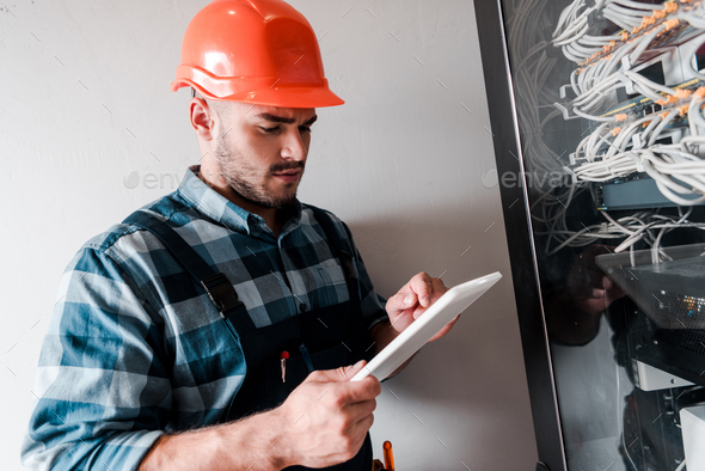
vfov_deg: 53.2
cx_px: 352
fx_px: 470
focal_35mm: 24
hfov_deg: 73.7
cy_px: 236
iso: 320
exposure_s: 1/160
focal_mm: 24
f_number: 3.2
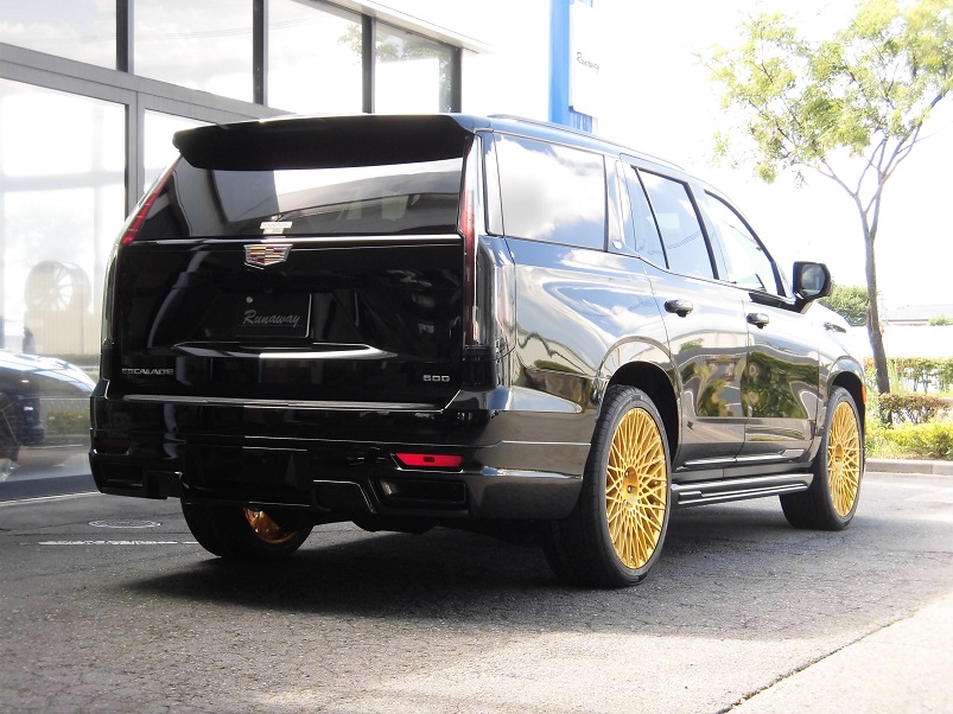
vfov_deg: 21.6
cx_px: 476
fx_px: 1872
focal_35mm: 68
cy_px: 357
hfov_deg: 28.6
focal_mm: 12.14
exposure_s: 1/80
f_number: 4.4
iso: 125
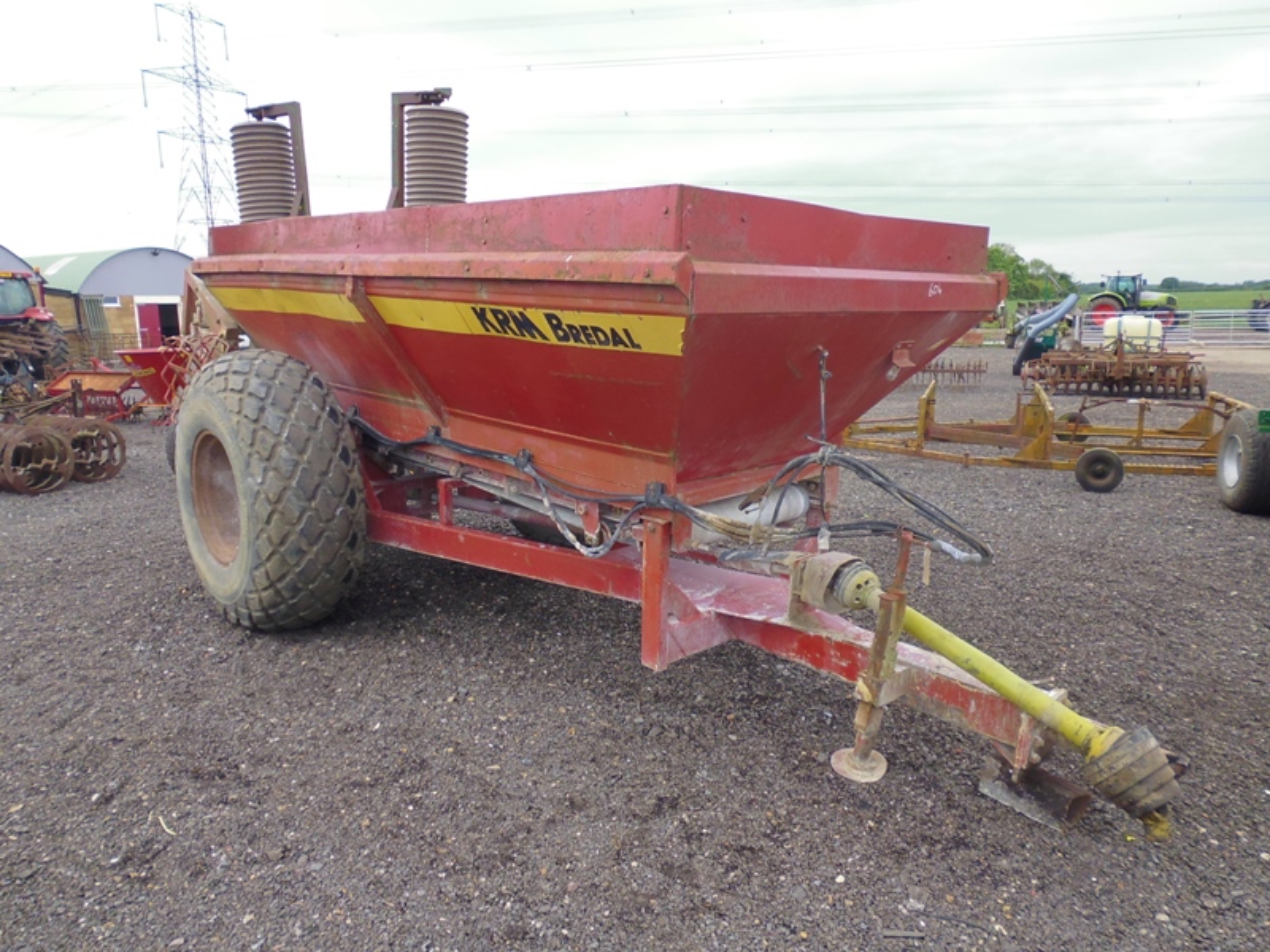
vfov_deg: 56.8
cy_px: 476
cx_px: 635
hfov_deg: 71.6
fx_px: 881
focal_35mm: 24
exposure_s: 1/500
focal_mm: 4.3
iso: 160
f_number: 2.8
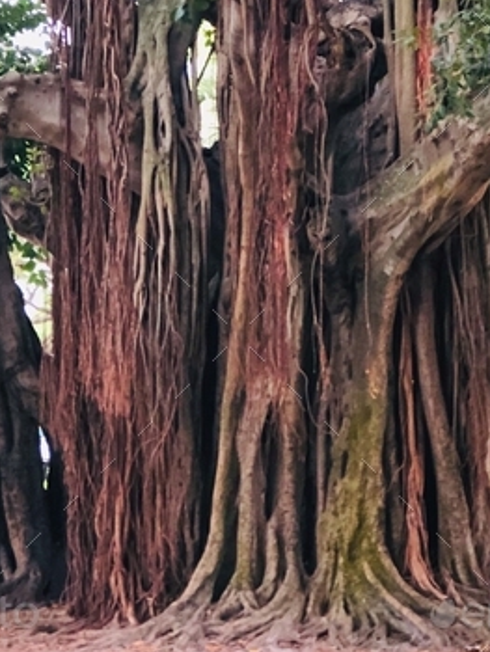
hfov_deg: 11.6
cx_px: 229
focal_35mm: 128
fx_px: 2413
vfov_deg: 15.0
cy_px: -49
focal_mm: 6.6
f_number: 2.8
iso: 100
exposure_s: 1/30
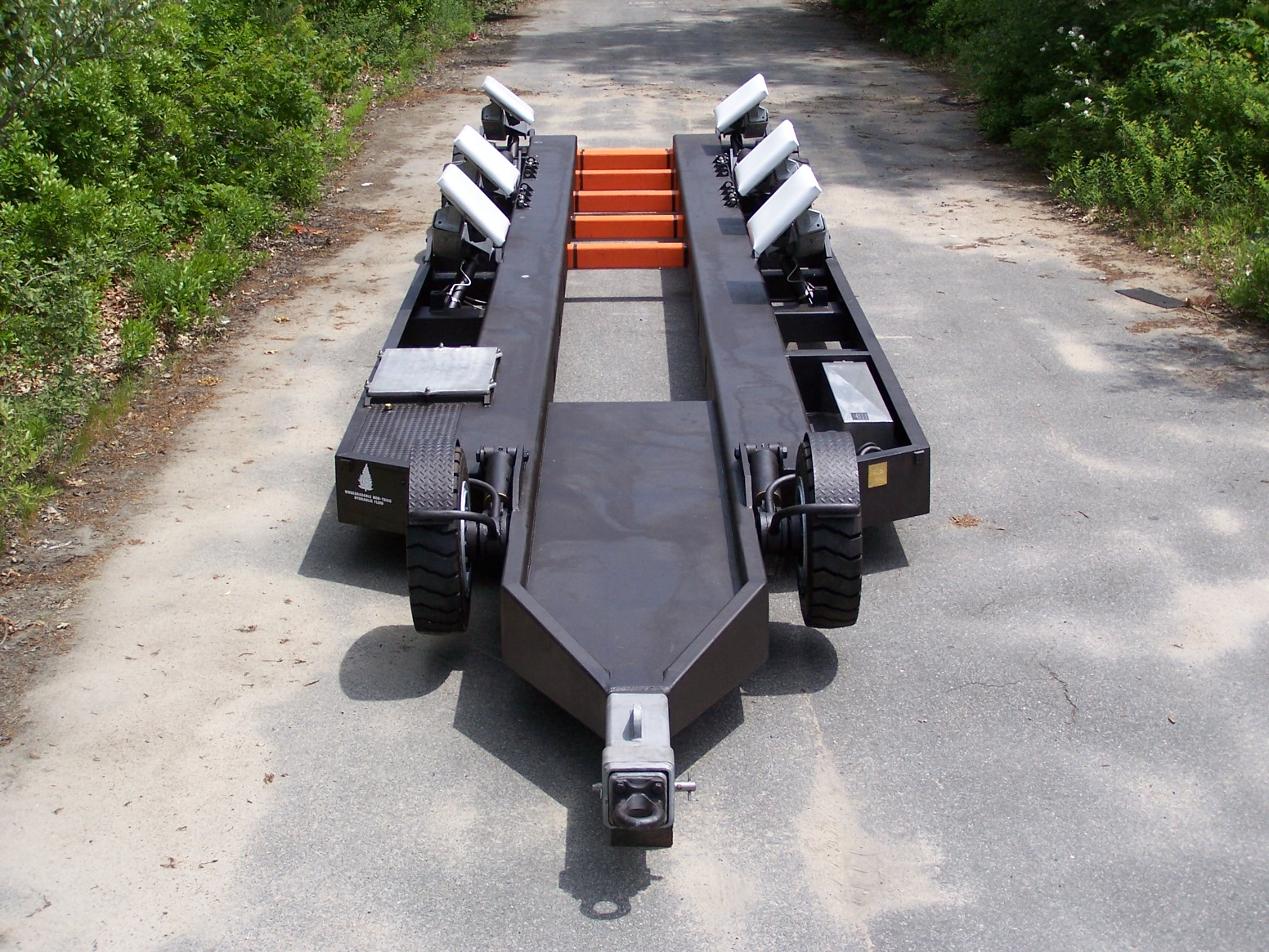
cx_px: 634
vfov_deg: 24.8
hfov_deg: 32.7
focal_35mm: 59
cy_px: 476
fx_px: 2163
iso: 80
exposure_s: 1/750
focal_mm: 9.8
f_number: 3.1
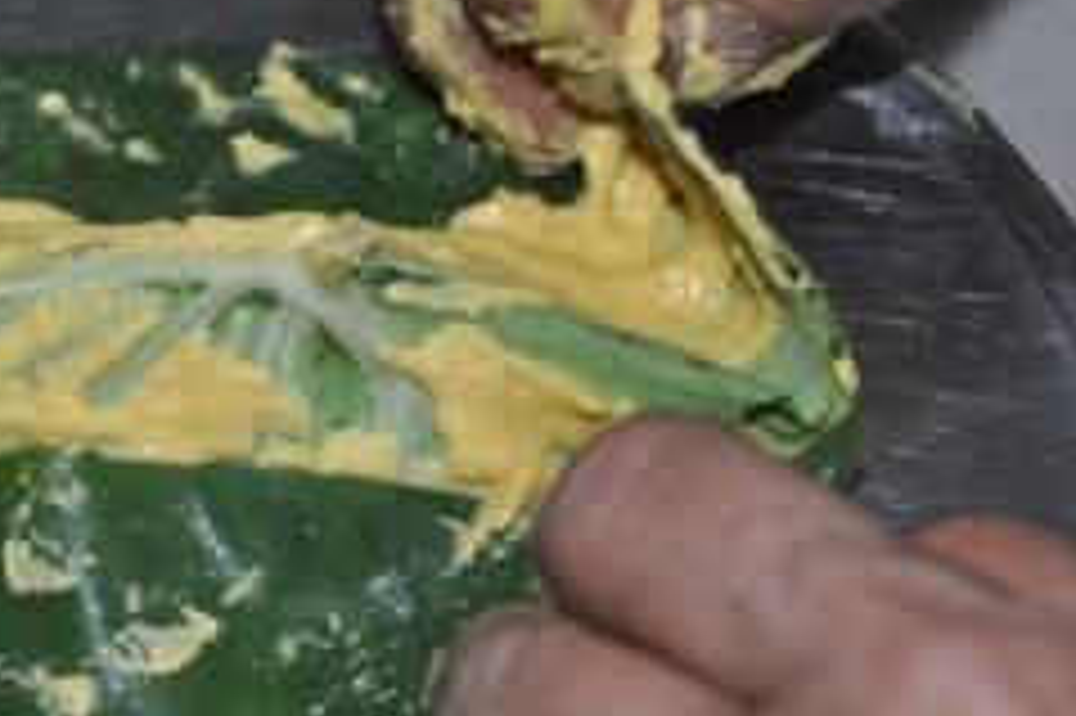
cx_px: 72
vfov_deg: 9.4
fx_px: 4361
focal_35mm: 146
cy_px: 455
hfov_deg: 13.9
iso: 1000
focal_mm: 52
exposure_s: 1/60
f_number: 5
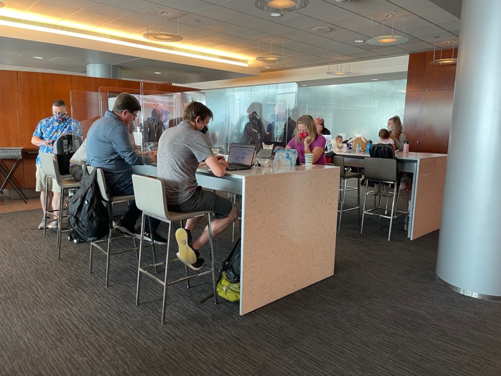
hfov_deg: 67.3
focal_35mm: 26
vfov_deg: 53.1
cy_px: 188
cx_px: 250
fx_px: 376
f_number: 1.6
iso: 160
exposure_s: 1/60
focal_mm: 5.1
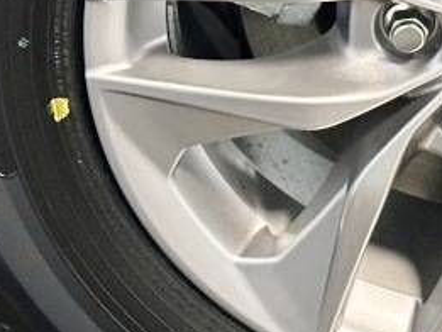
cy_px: -39
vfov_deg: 7.8
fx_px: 2402
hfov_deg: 10.4
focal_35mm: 188
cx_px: 423
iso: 500
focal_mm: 6.86
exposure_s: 1/30
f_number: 1.78
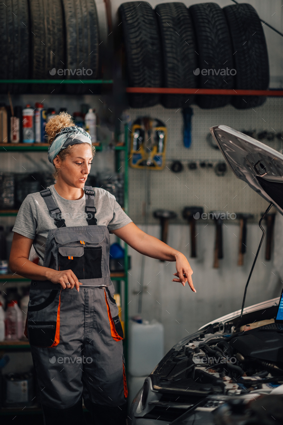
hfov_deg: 16.1
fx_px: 1002
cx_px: 142
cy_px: 212
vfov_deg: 23.9
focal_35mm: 85
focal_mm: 85
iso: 400
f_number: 1.4
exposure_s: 1/400
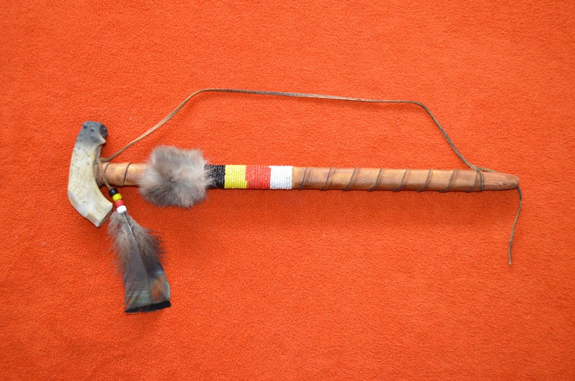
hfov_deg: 49.6
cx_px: 288
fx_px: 622
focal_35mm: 39
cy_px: 190
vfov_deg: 34.1
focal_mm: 26
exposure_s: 1/60
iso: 1400
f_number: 4.2
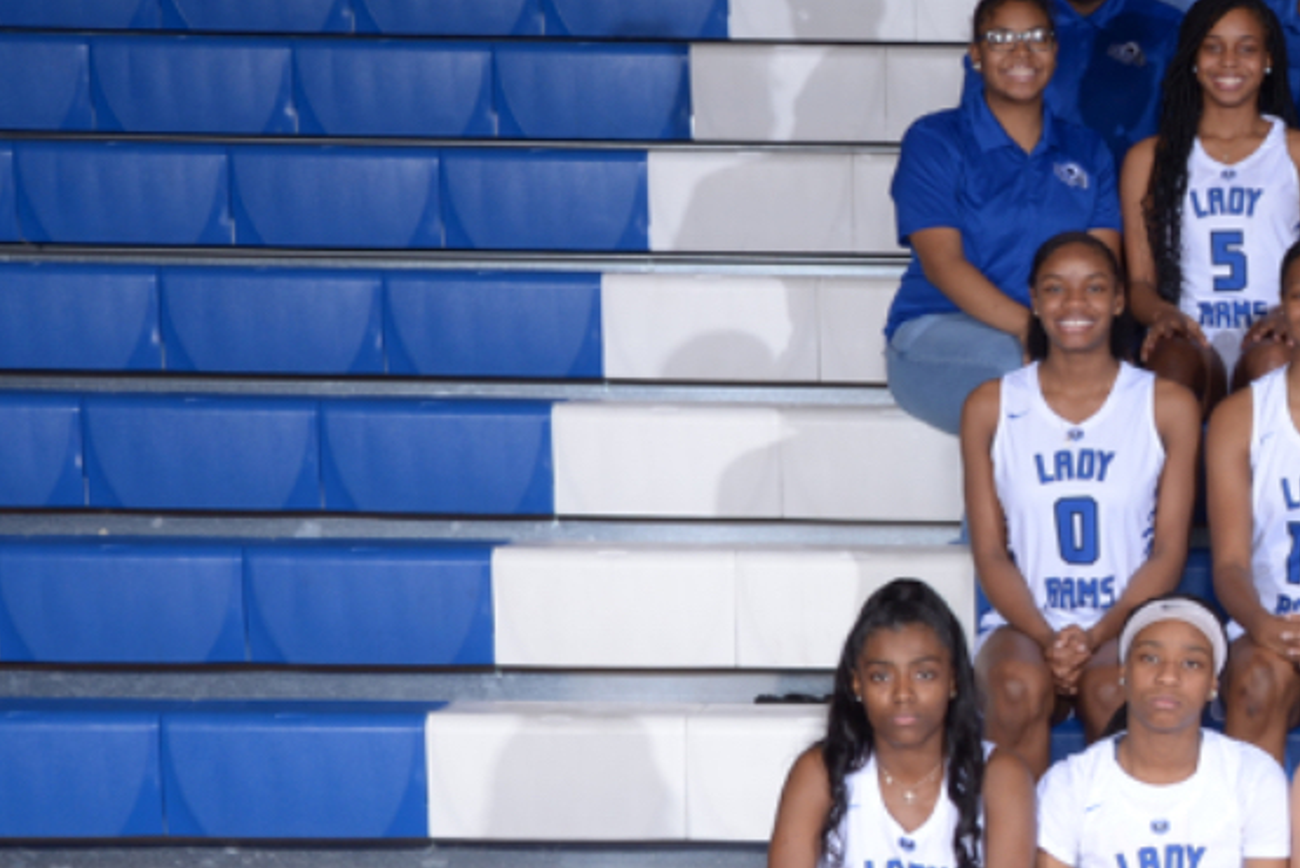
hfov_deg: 15.5
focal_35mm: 127
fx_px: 4588
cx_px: 1610
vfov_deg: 10.8
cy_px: 651
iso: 200
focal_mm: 44
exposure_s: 1/125
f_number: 10
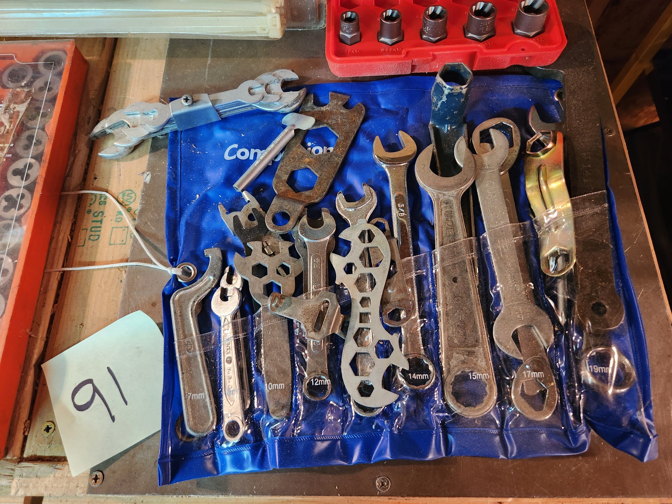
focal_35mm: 23
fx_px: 446
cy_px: 252
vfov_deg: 58.9
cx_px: 336
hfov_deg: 73.9
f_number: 1.8
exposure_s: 1/24
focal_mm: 5.4
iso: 500
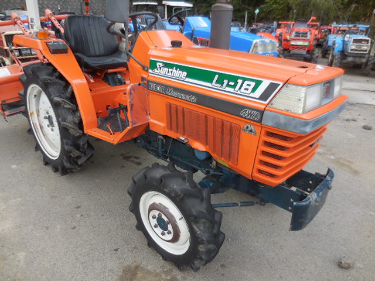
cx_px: 188
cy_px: 140
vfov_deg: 54.9
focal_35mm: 25
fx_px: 271
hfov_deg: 69.4
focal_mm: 4.5
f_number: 3.3
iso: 125
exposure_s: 1/320
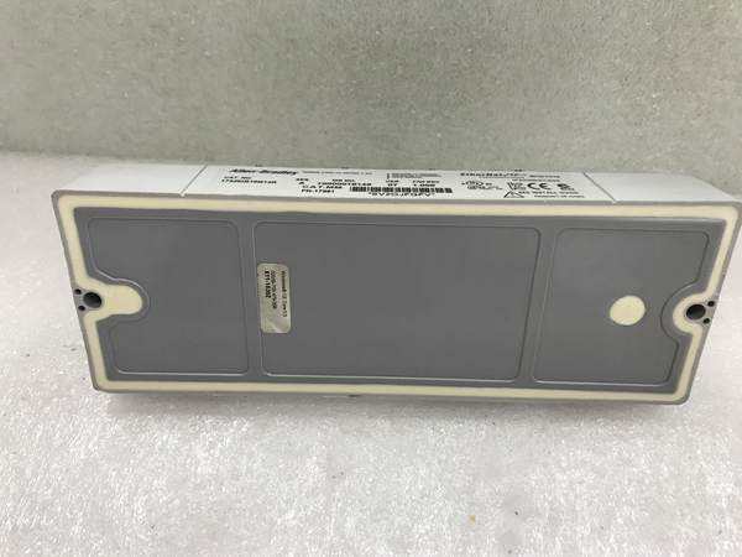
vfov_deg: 49.7
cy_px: 278
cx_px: 371
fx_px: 600
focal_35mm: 28
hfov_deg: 63.4
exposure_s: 1/33
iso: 32
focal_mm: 3.99
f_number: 1.8
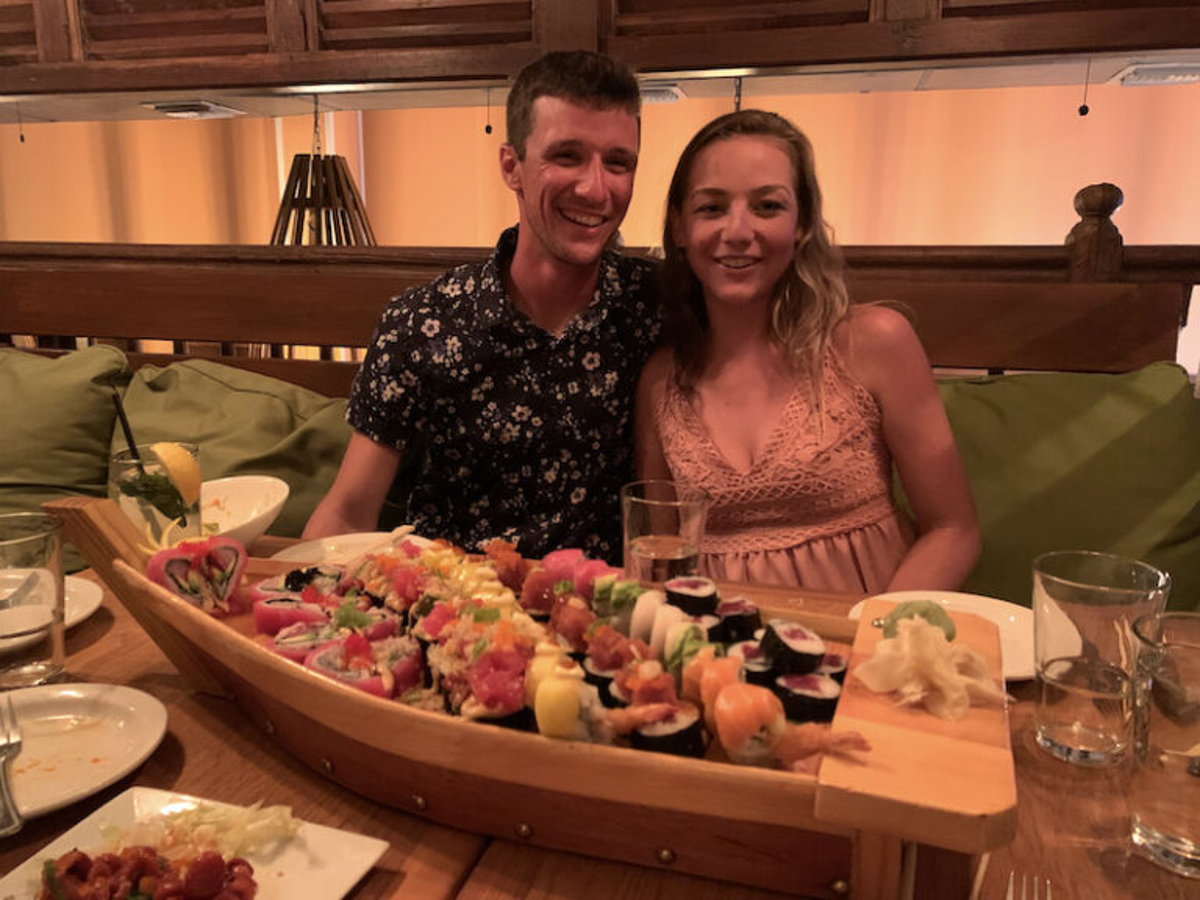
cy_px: 450
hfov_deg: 67.3
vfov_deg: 53.1
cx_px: 600
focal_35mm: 26
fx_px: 901
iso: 640
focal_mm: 4.25
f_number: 1.8
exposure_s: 1/15
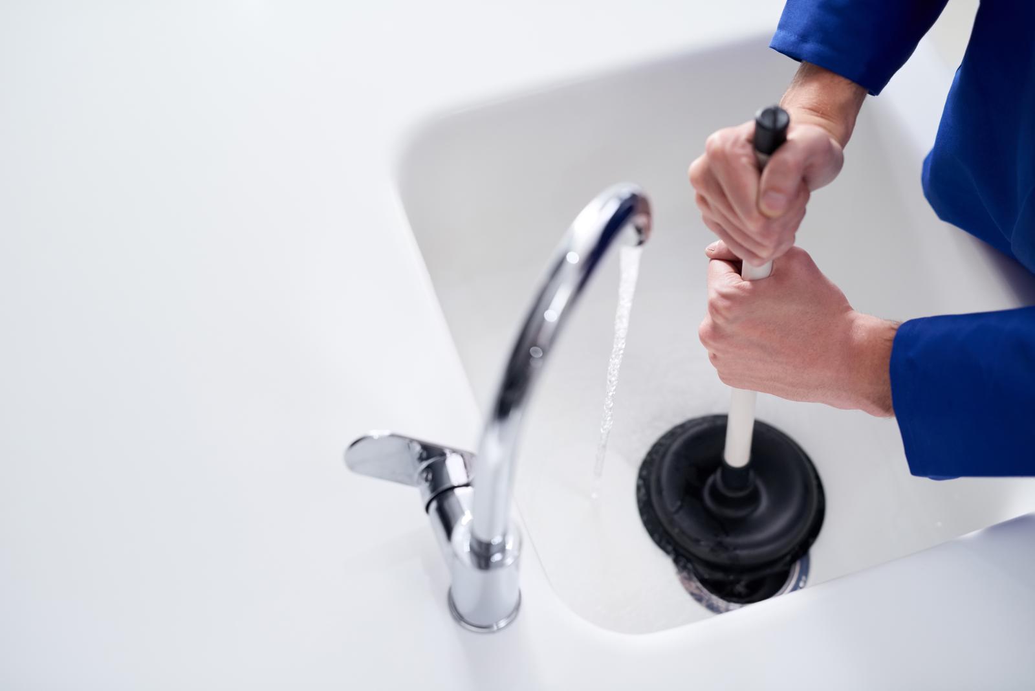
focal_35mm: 50
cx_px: 518
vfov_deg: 27.0
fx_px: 1438
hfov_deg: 39.6
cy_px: 346
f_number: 2
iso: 400
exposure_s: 1/500
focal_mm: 50
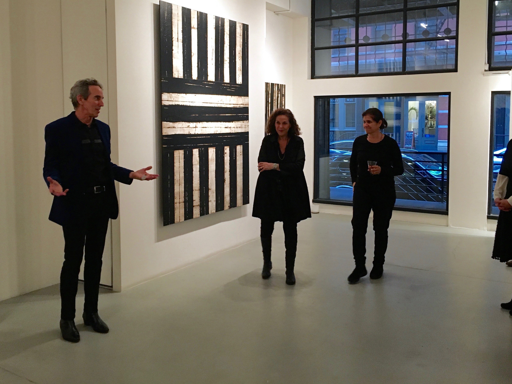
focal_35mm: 29
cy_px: 192
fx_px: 429
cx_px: 256
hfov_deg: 61.7
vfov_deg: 48.2
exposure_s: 1/30
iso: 125
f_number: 2.2
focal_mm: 4.15
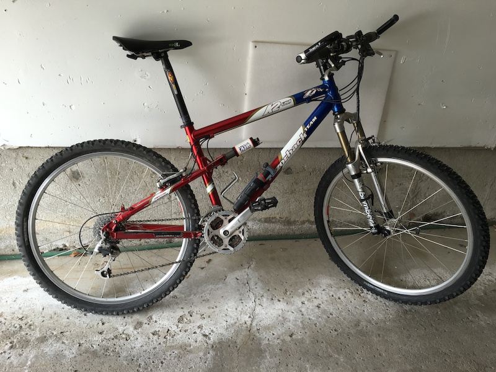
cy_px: 186
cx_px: 248
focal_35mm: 29
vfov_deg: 48.2
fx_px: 416
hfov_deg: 61.7
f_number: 2.2
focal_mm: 4.15
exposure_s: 1/60
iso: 25
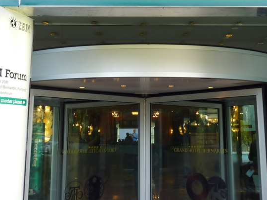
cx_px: 151
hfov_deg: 34.9
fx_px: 424
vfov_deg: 25.9
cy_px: 30
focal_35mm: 55
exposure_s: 1/60
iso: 80
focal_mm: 4.7
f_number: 3.4
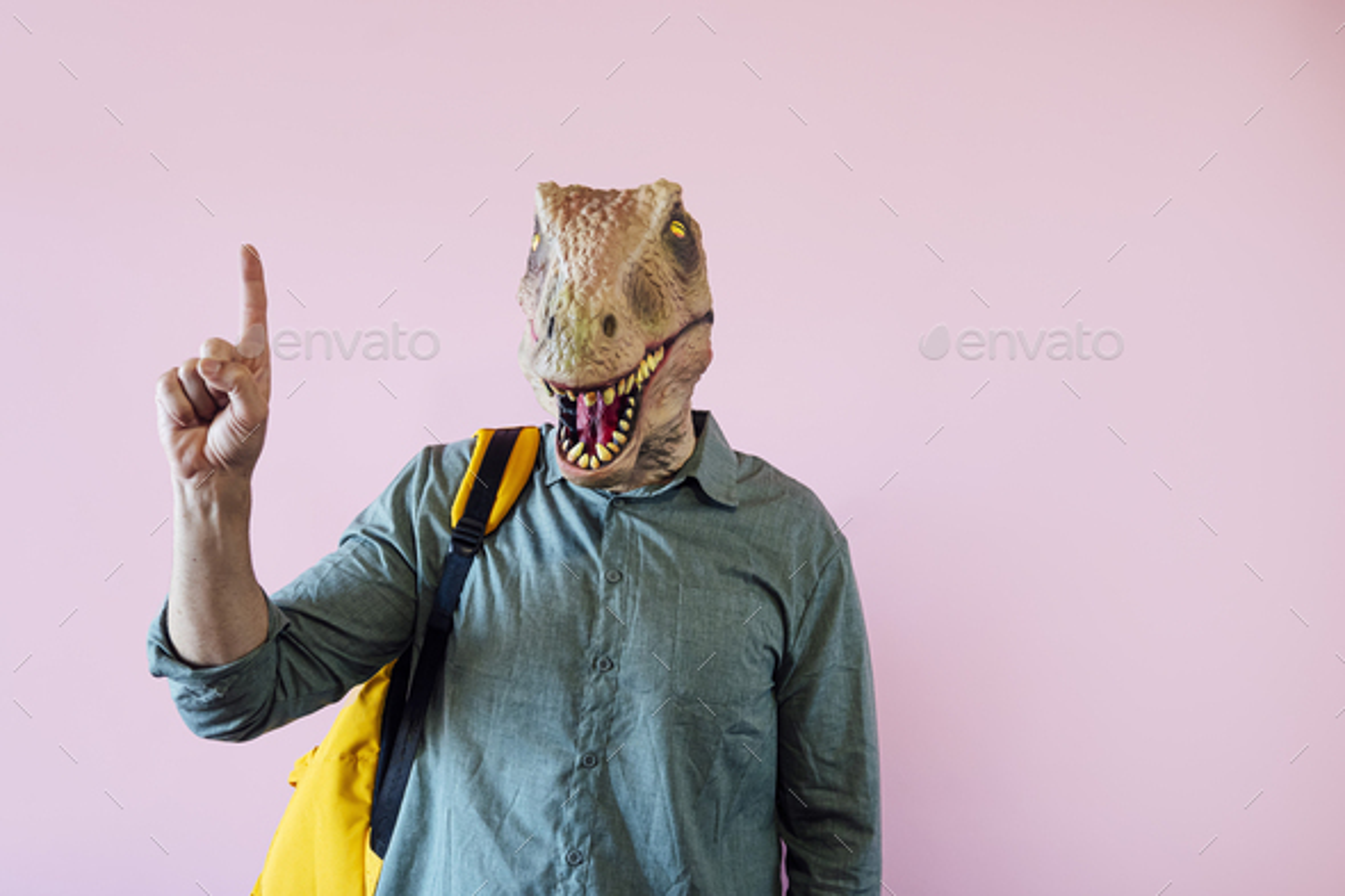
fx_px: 1401
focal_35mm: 38
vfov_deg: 35.5
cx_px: 672
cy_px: 448
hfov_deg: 51.3
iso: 640
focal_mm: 25
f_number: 4.5
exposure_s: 1/40
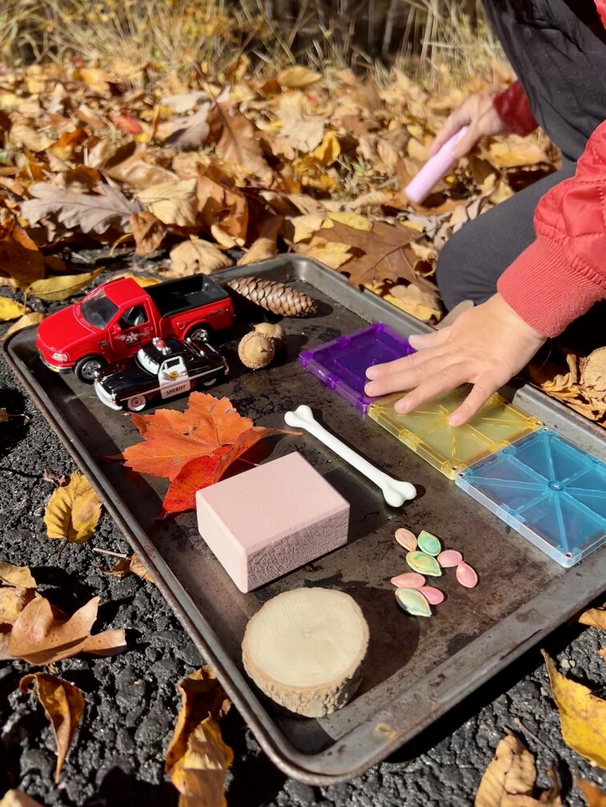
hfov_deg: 53.1
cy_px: 404
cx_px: 303
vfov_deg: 67.3
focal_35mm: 26
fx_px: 607
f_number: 1.5
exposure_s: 1/2841
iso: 50
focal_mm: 5.7
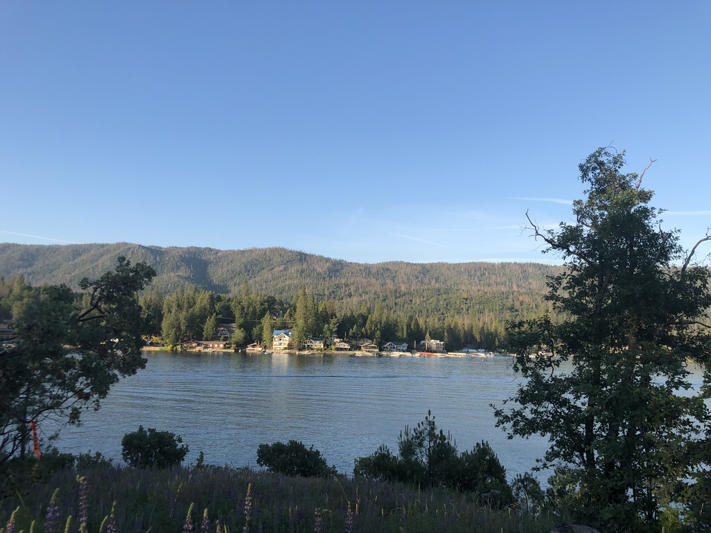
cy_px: 266
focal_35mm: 28
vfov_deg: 49.7
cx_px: 356
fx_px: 575
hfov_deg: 63.4
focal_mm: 4
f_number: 1.8
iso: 20
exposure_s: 1/738
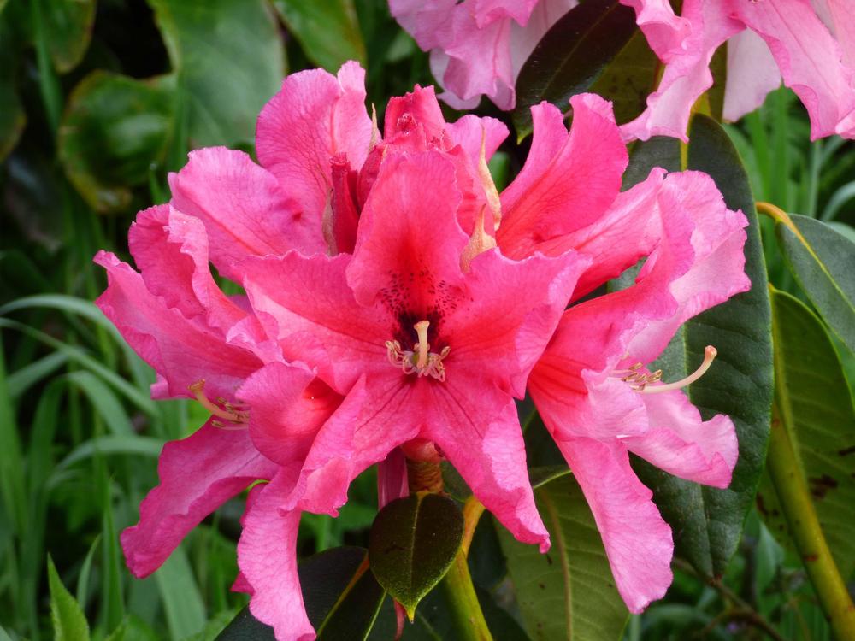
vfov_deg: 13.0
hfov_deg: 17.3
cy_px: 320
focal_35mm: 114
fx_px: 2816
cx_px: 428
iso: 100
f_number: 4.9
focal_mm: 18.72
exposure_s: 1/80
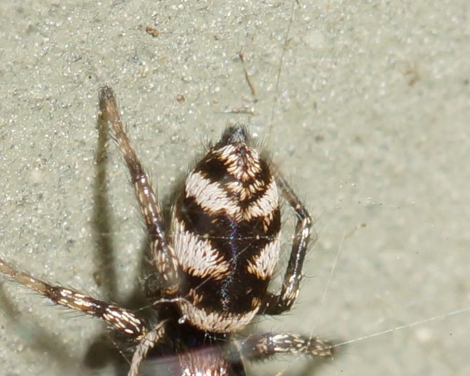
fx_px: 5107
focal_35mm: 367
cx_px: 171
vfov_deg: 4.2
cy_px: 363
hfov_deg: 5.3
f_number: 7.1
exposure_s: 1/60
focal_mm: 105
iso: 200
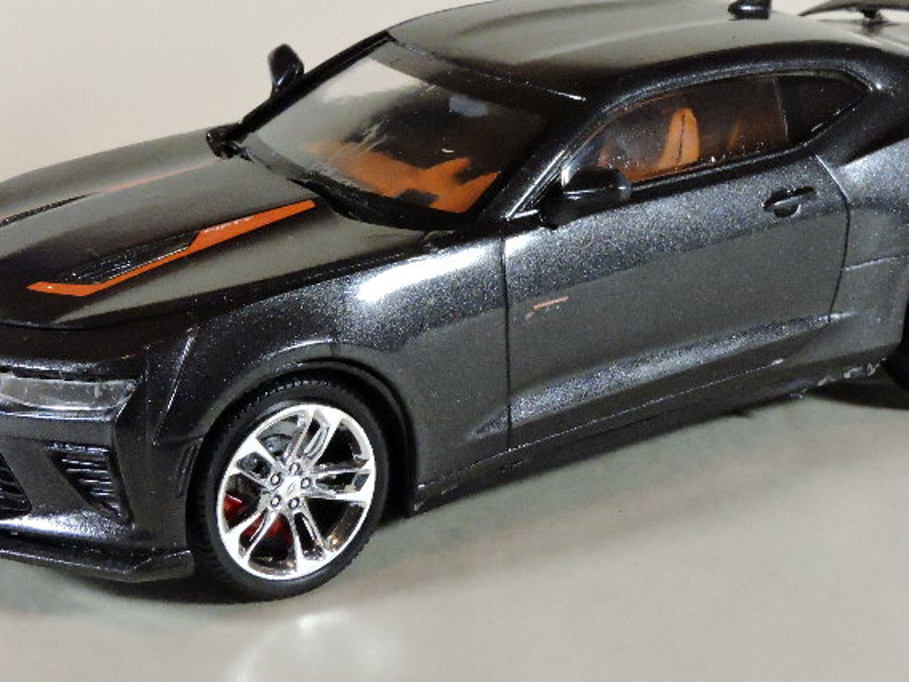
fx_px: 2495
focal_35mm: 95
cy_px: 255
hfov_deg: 20.6
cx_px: 507
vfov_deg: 15.5
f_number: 6
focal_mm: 10.7
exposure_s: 1/160
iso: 1600
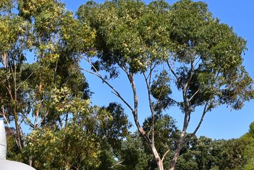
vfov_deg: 11.8
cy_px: 157
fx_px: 812
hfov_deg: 17.5
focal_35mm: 115
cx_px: 29
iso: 100
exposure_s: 1/160
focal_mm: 30
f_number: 11
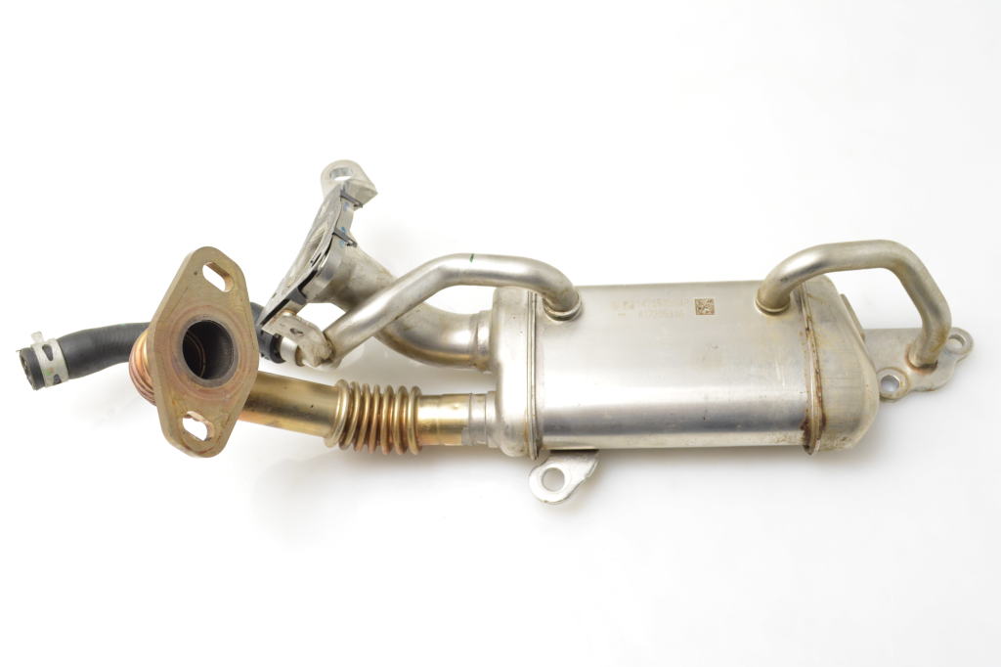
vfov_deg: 36.8
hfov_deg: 53.1
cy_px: 334
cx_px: 500
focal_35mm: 36
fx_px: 1001
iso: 2000
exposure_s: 1/200
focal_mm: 24
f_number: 7.1
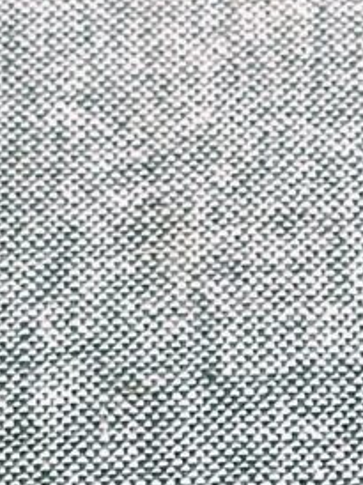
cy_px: -1097
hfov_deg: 3.1
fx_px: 6708
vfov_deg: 4.0
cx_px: -14
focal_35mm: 479
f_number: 2.2
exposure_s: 1/122
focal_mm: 7.5
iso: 20
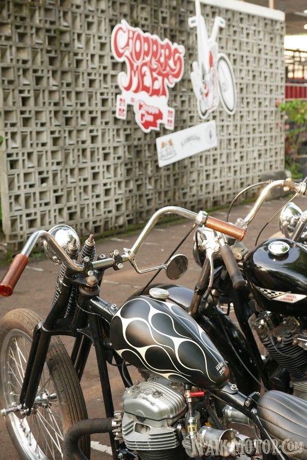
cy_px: 230
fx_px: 690
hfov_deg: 25.1
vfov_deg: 36.9
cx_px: 154
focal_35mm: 54
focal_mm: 24.5
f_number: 3.2
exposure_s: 1/125
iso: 200
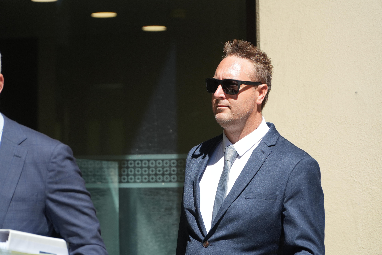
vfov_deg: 8.7
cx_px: 191
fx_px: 1671
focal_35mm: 158
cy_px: 128
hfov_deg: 13.0
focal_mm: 105
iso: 320
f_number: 4
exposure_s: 1/2000
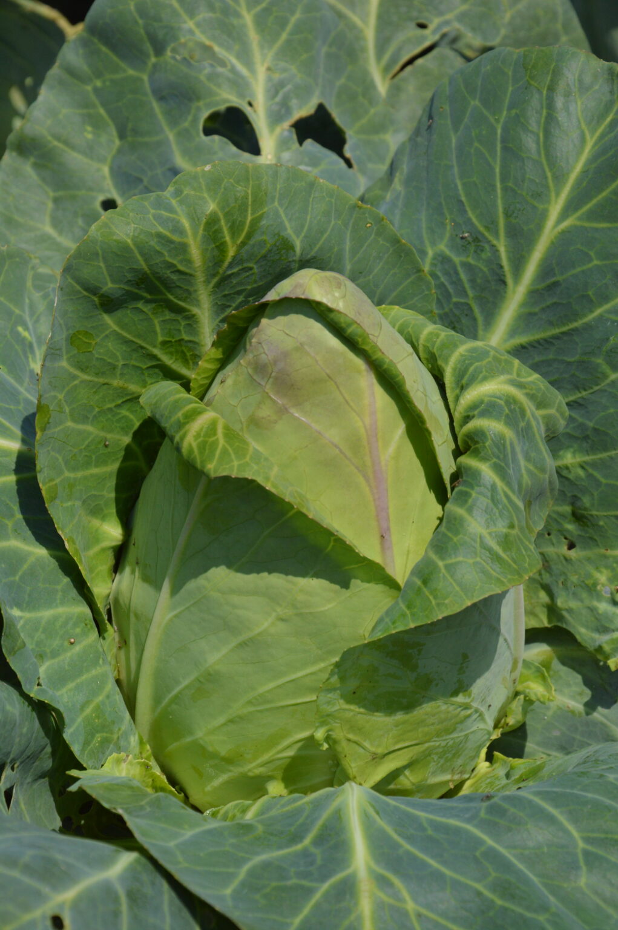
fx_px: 3793
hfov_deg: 9.3
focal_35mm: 147
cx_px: 309
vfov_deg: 14.0
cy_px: 465
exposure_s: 1/1600
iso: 400
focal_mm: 98
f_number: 10
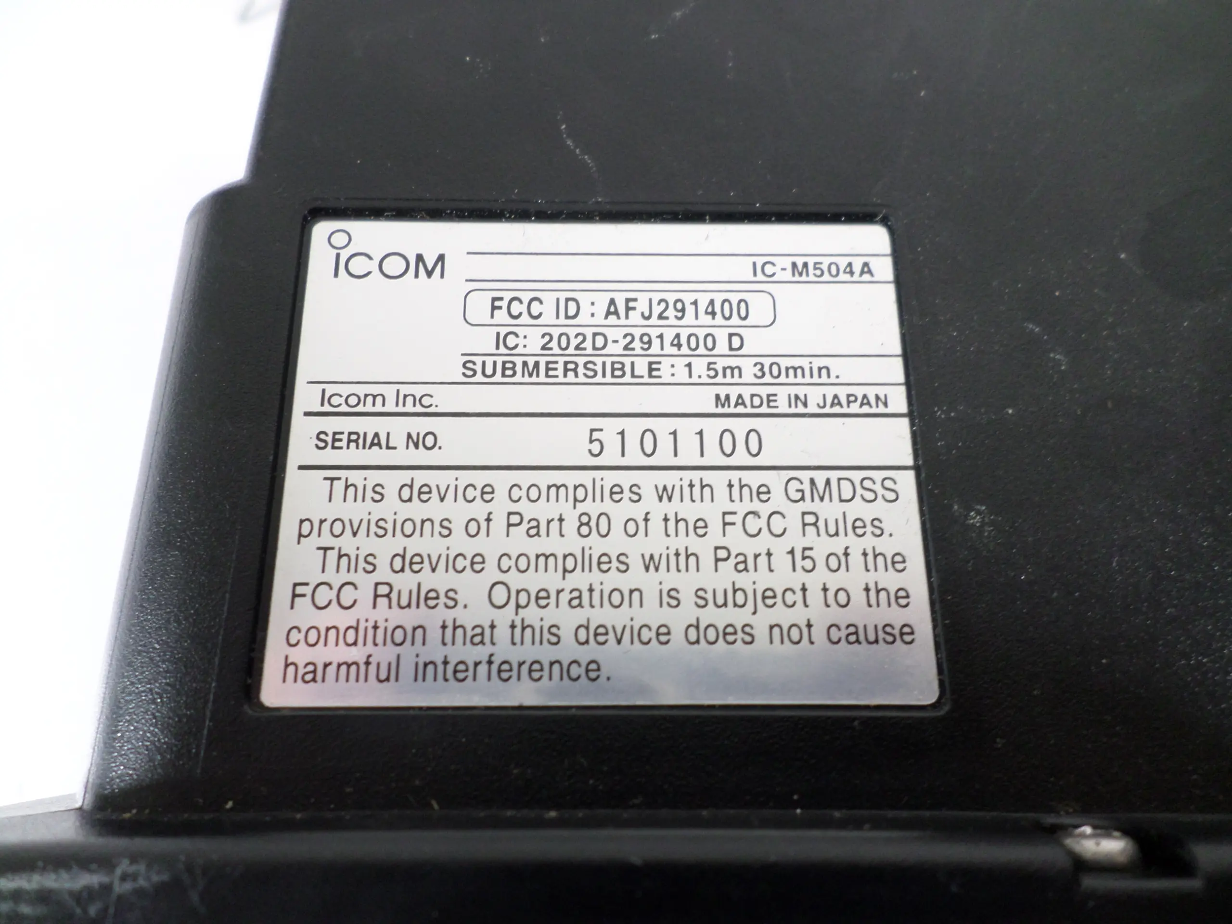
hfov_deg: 69.4
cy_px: 462
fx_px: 890
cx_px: 616
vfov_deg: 54.9
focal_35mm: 25
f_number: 2.5
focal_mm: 4.5
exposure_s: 1/30
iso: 120
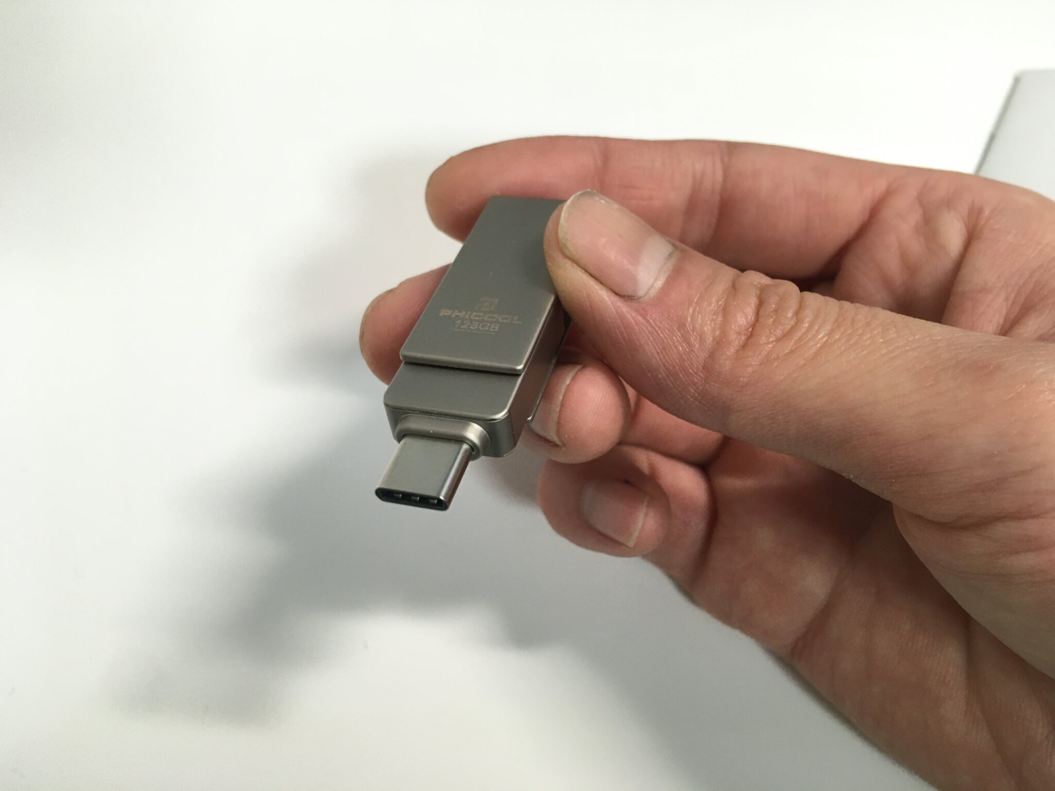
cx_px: 528
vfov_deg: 48.2
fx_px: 884
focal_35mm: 29
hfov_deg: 61.7
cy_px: 396
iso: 100
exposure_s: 1/30
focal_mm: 4.15
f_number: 2.2
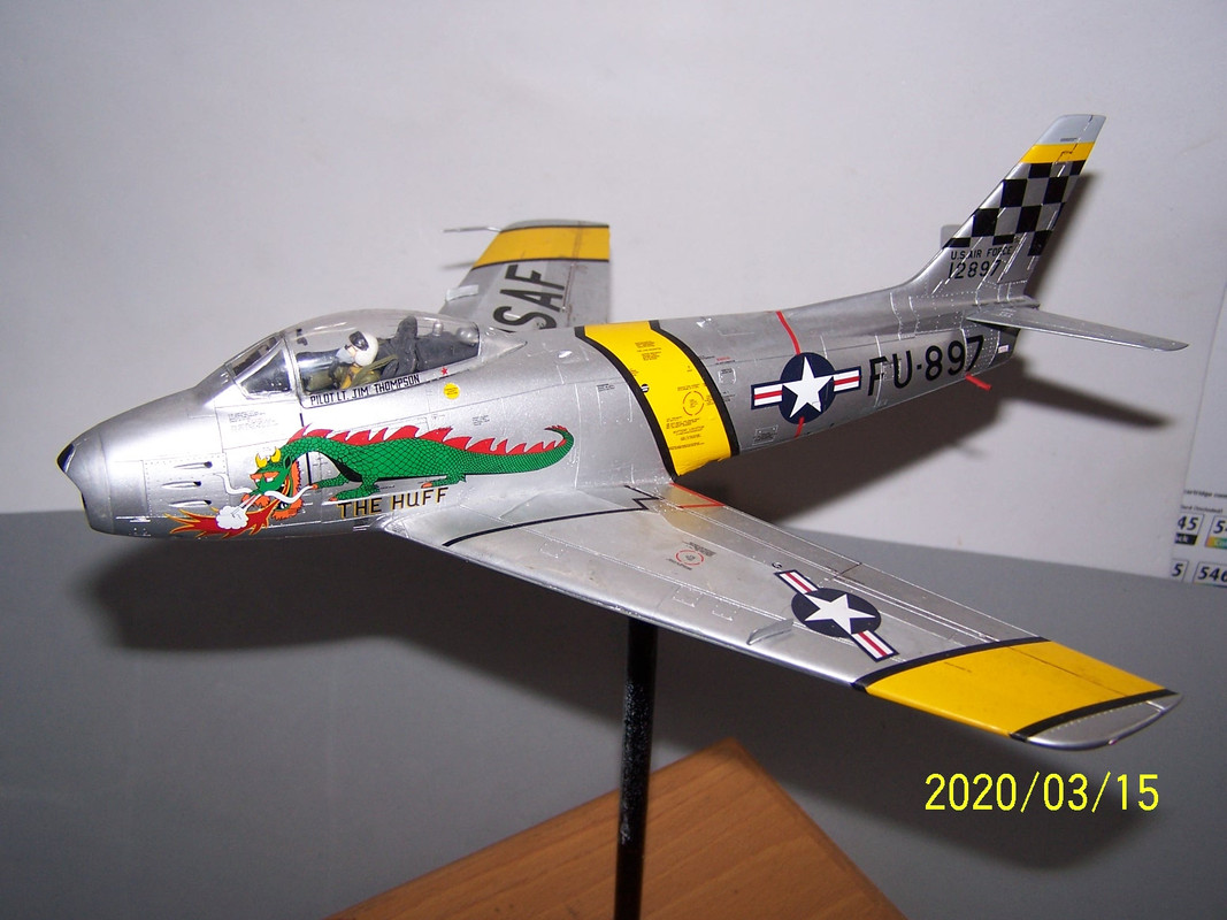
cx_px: 614
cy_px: 460
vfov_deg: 37.7
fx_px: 1347
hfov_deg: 49.0
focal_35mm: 38
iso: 80
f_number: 2.8
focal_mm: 6.3
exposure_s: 1/60
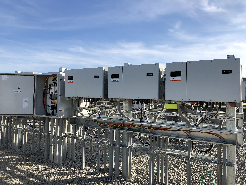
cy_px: 92
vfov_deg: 49.7
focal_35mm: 28
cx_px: 123
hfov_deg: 63.4
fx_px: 199
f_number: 1.8
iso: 20
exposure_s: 1/1715
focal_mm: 4
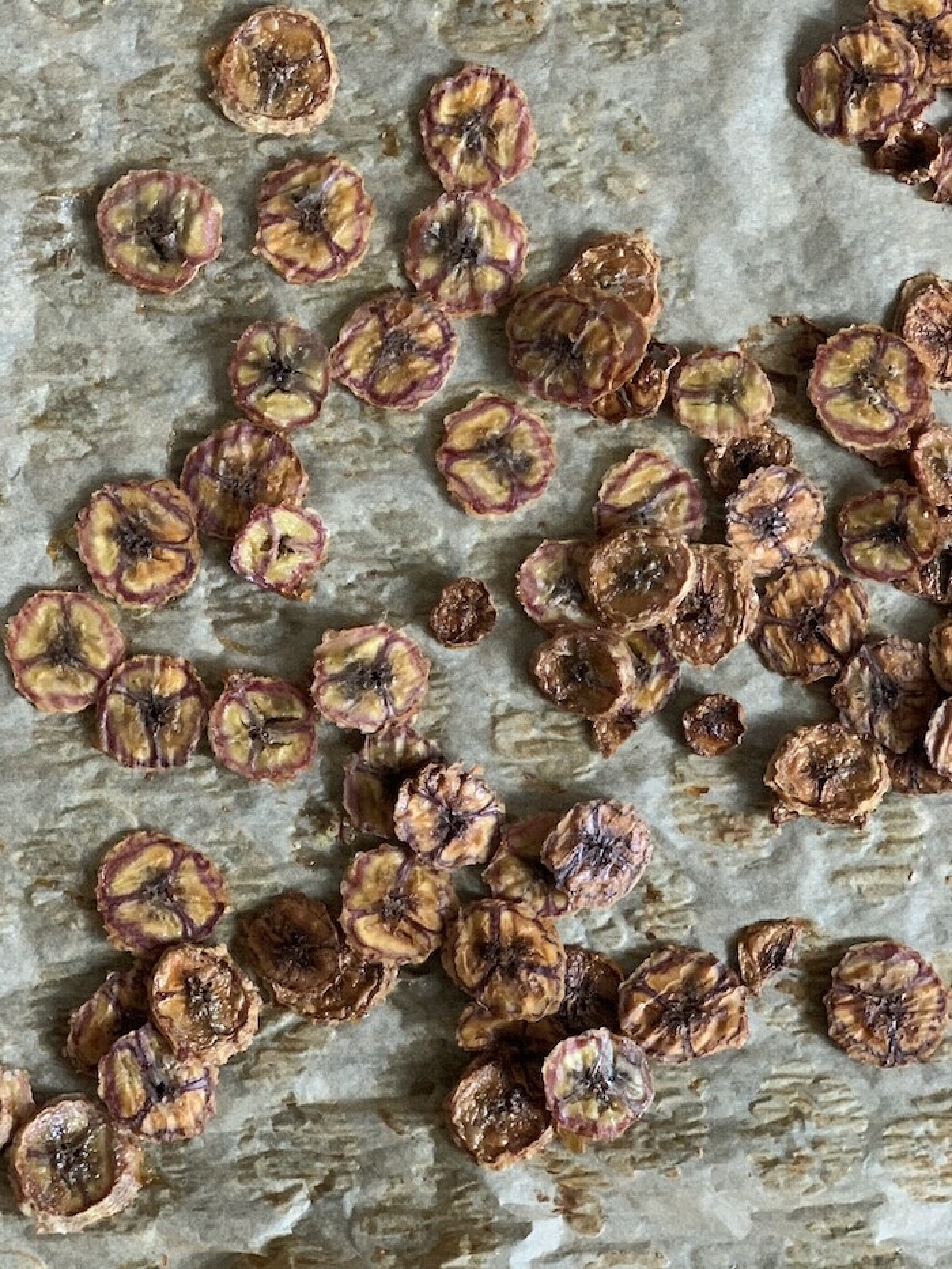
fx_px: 1906
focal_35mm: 52
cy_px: 634
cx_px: 476
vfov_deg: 36.8
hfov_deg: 28.0
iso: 640
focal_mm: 6
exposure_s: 1/30
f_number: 2.4
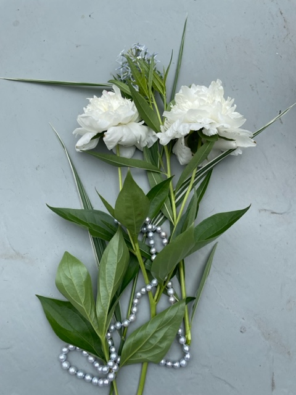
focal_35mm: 26
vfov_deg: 67.3
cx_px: 148
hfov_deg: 53.1
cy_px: 198
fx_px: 296
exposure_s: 1/2053
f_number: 1.6
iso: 32
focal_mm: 4.2
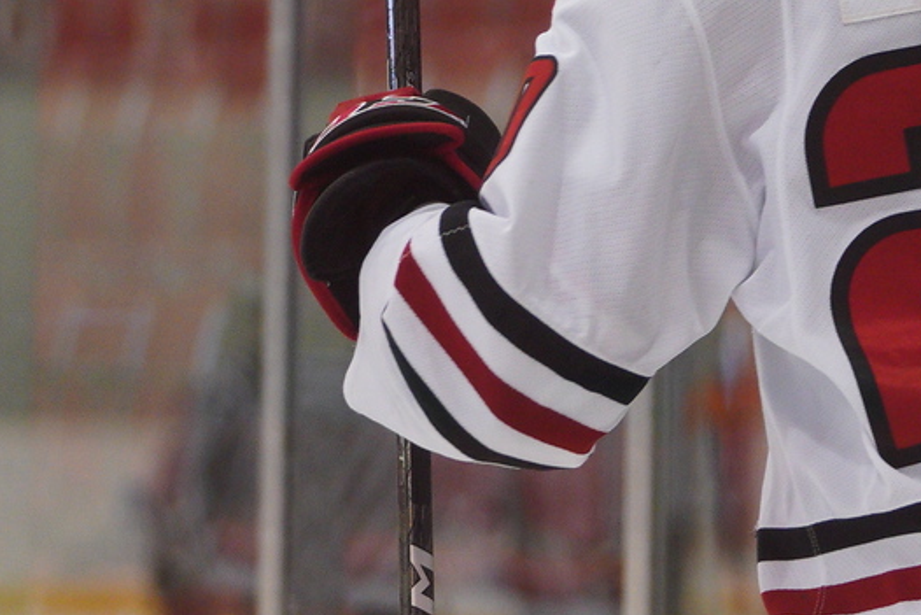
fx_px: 11259
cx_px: 946
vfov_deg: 3.1
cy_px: 327
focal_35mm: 440
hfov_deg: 4.7
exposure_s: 1/800
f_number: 2.8
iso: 2000
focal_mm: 113
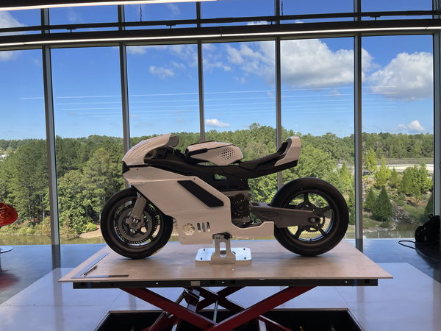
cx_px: 220
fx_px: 331
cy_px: 166
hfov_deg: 67.3
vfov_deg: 53.1
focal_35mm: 26
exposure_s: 1/450
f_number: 1.6
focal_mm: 4.2
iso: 32
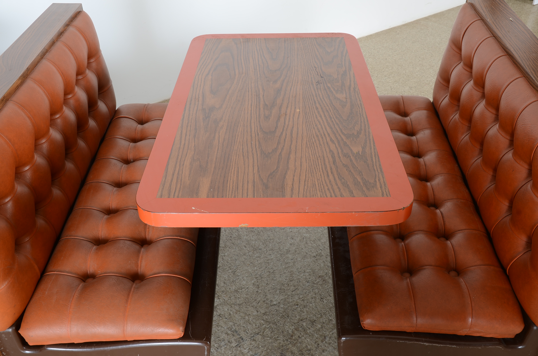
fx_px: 537
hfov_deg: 53.2
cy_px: 178
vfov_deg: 36.7
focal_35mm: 36
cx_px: 269
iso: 125
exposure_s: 1/125
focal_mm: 24
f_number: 10
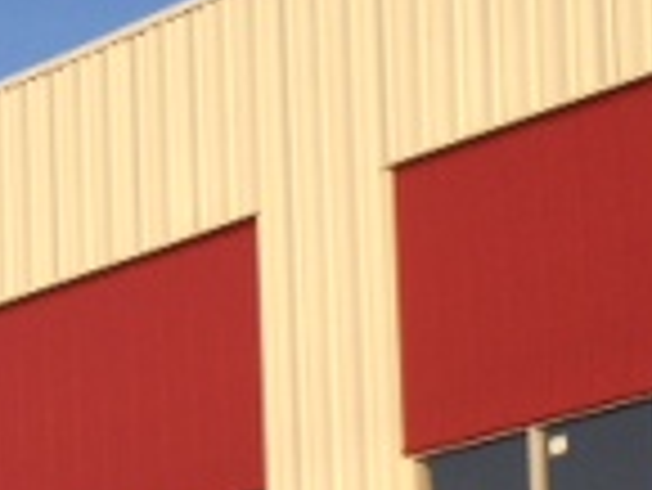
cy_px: 976
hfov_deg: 12.8
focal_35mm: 154
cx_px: 270
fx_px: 2903
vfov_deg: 9.1
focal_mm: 4.28
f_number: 2.4
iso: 50
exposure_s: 1/673
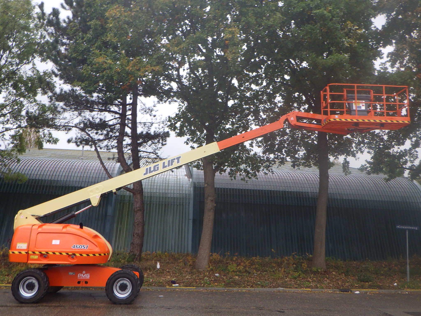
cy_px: 158
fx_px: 414
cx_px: 210
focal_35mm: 34
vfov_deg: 41.8
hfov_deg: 54.0
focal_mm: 6.1
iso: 250
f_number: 3.8
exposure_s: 1/50
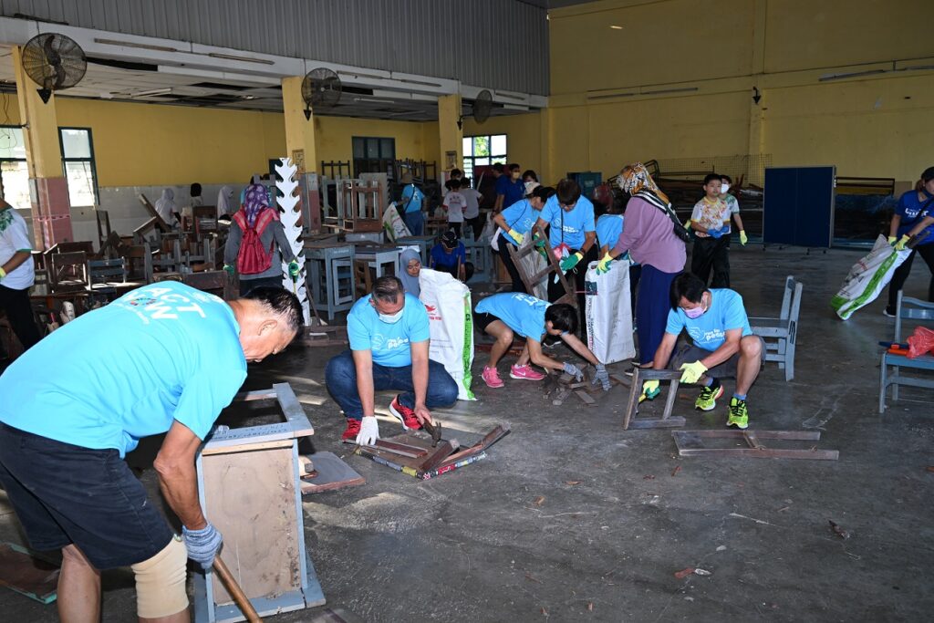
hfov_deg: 61.9
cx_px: 467
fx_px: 778
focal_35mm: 30
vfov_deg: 43.6
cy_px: 312
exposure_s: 1/60
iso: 200
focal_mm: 30
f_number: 5.6
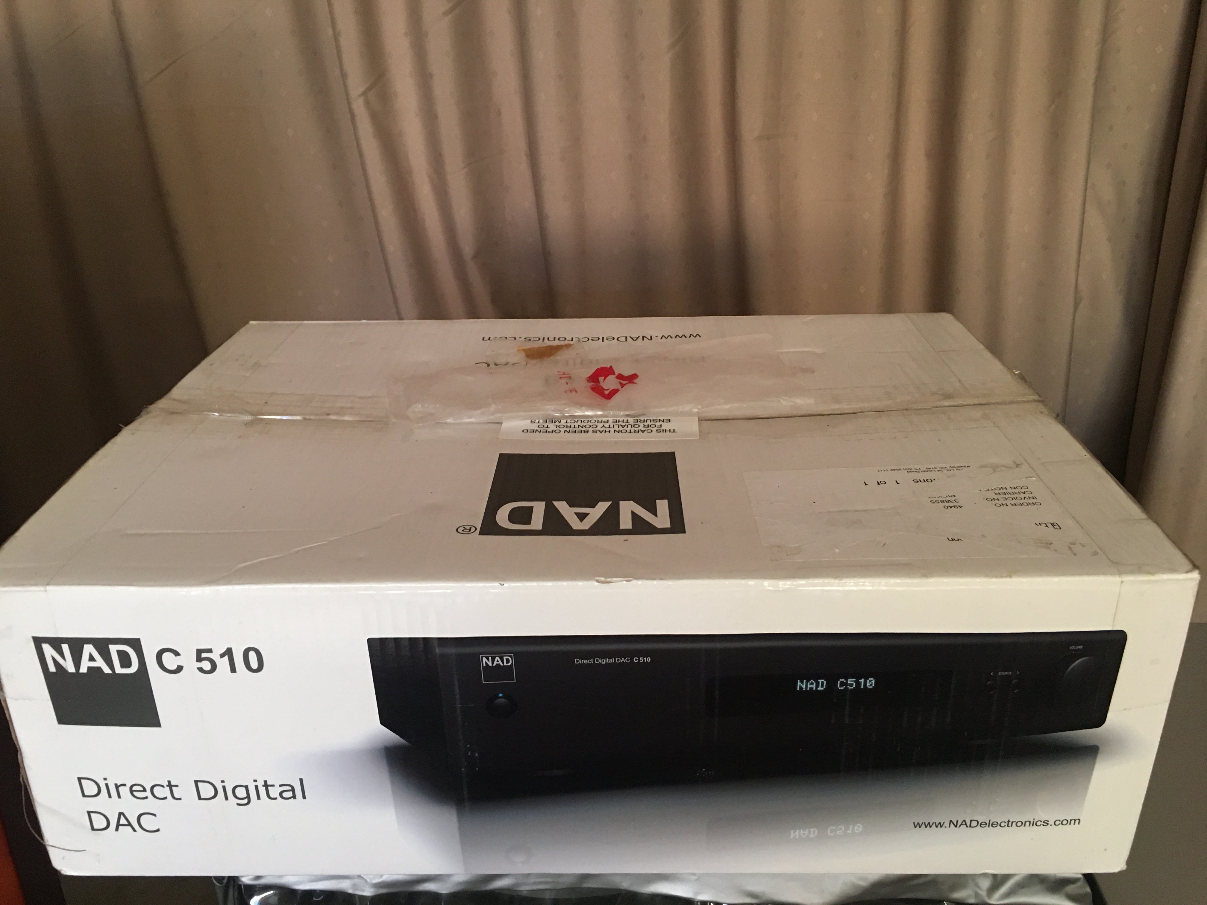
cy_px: 452
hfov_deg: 61.7
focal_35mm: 29
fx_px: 1011
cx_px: 604
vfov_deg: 48.2
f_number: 2.2
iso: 100
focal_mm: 4.15
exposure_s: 1/17
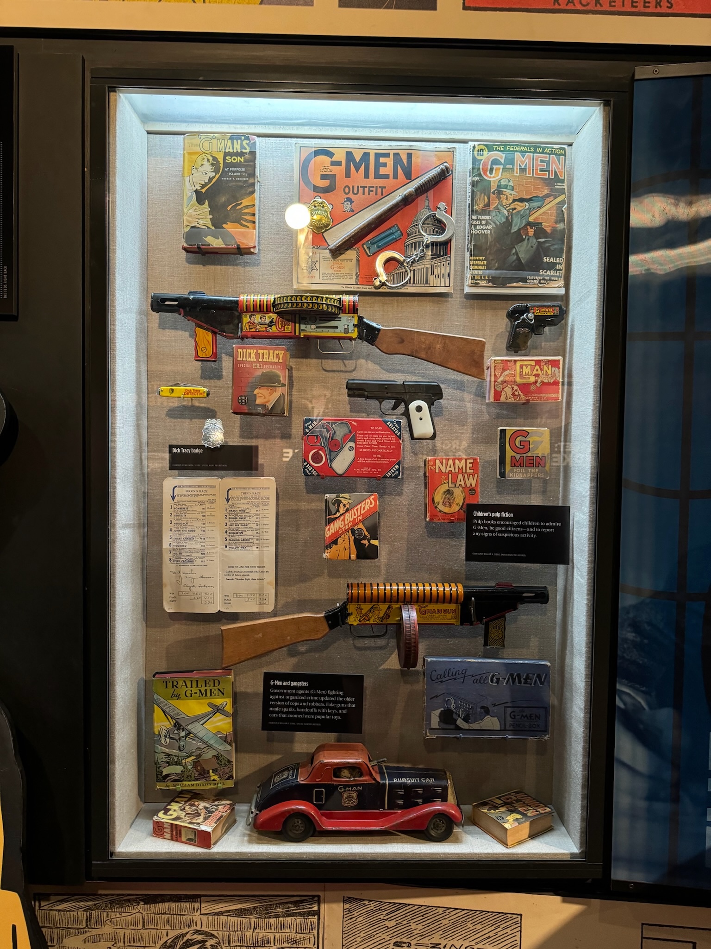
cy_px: 474
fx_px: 657
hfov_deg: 56.8
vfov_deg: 71.6
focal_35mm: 24
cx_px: 356
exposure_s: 1/40
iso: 640
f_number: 1.78
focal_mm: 6.76
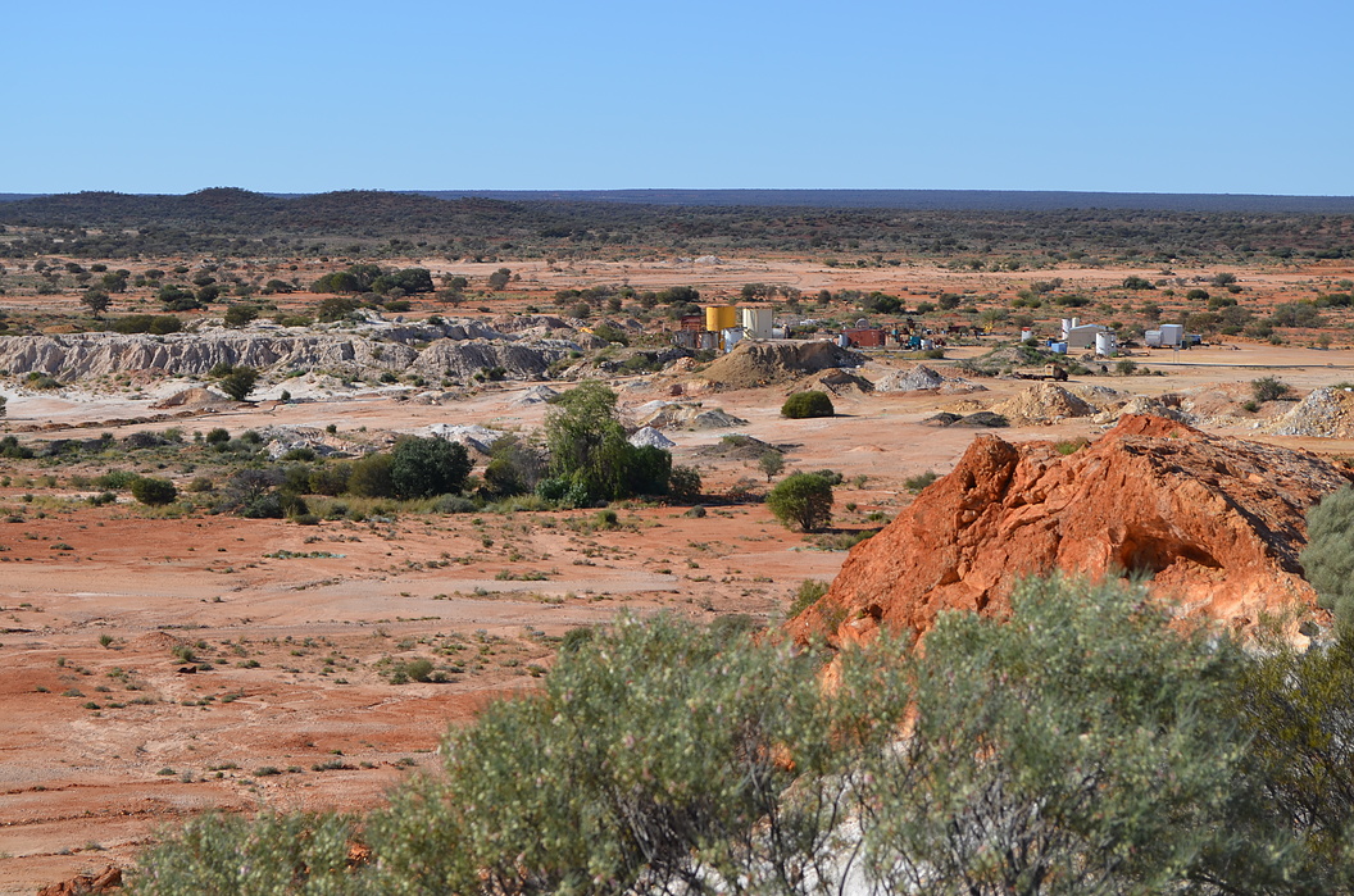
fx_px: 3096
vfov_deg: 16.5
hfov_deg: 24.7
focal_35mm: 82
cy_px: 448
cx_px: 677
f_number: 8
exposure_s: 1/320
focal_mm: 55
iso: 100
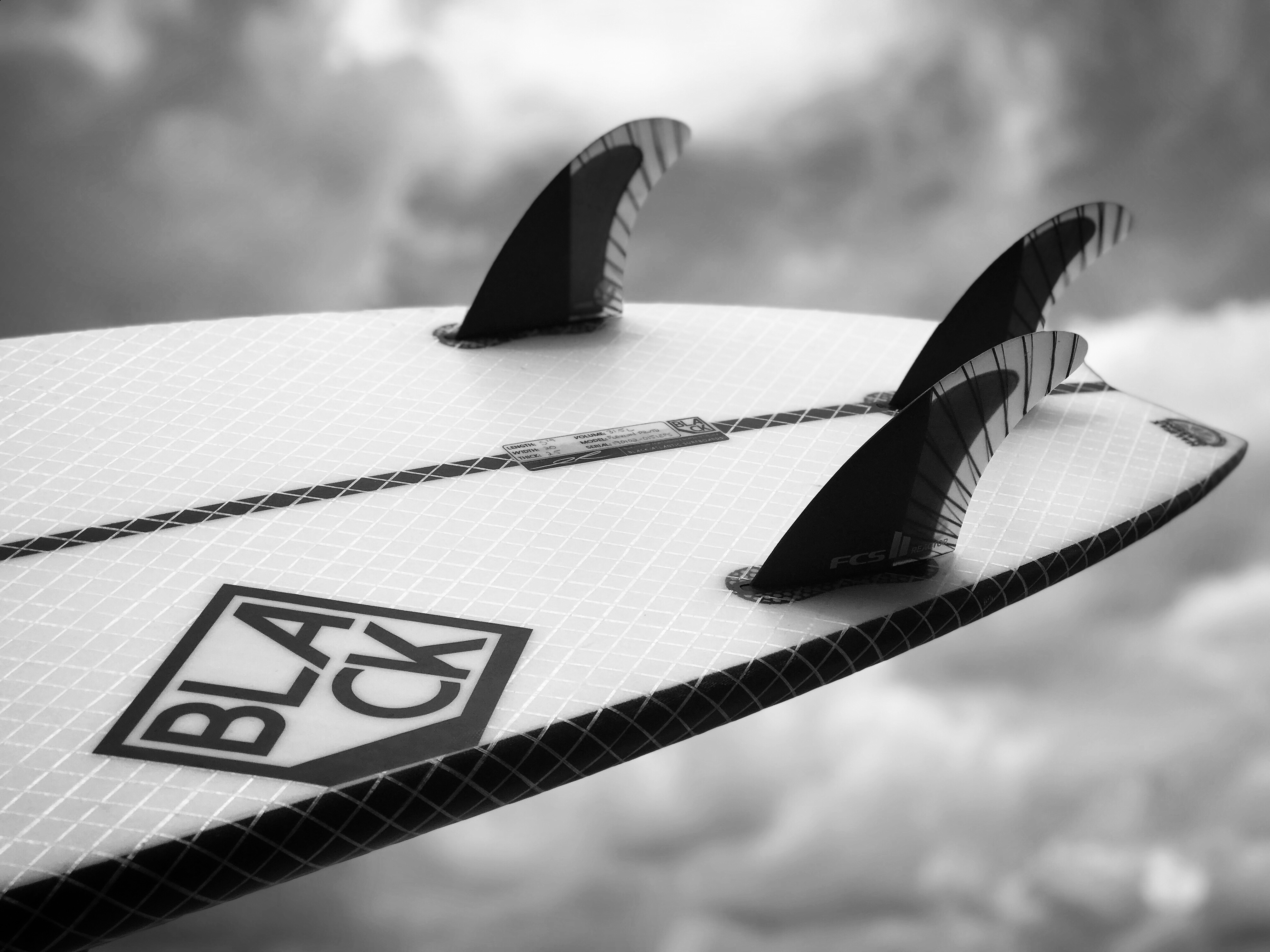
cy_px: 476
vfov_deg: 25.7
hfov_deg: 33.8
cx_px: 635
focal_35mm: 57
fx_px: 2091
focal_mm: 6.6
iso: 20
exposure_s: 1/1916
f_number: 2.8
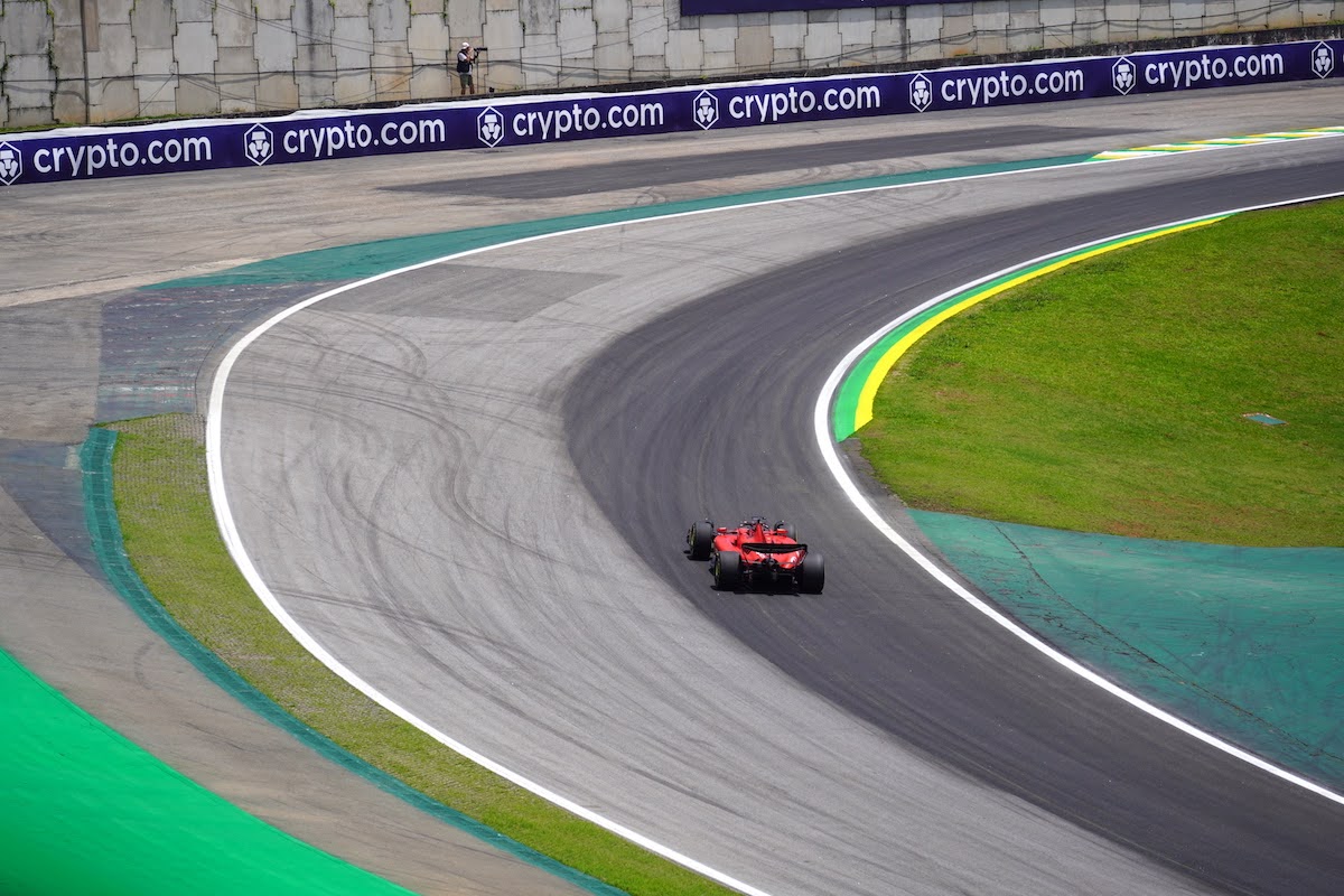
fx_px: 7690
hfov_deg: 10.0
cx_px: 672
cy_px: 448
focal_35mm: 206
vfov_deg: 6.7
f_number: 5.6
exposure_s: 1/800
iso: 100
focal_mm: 206
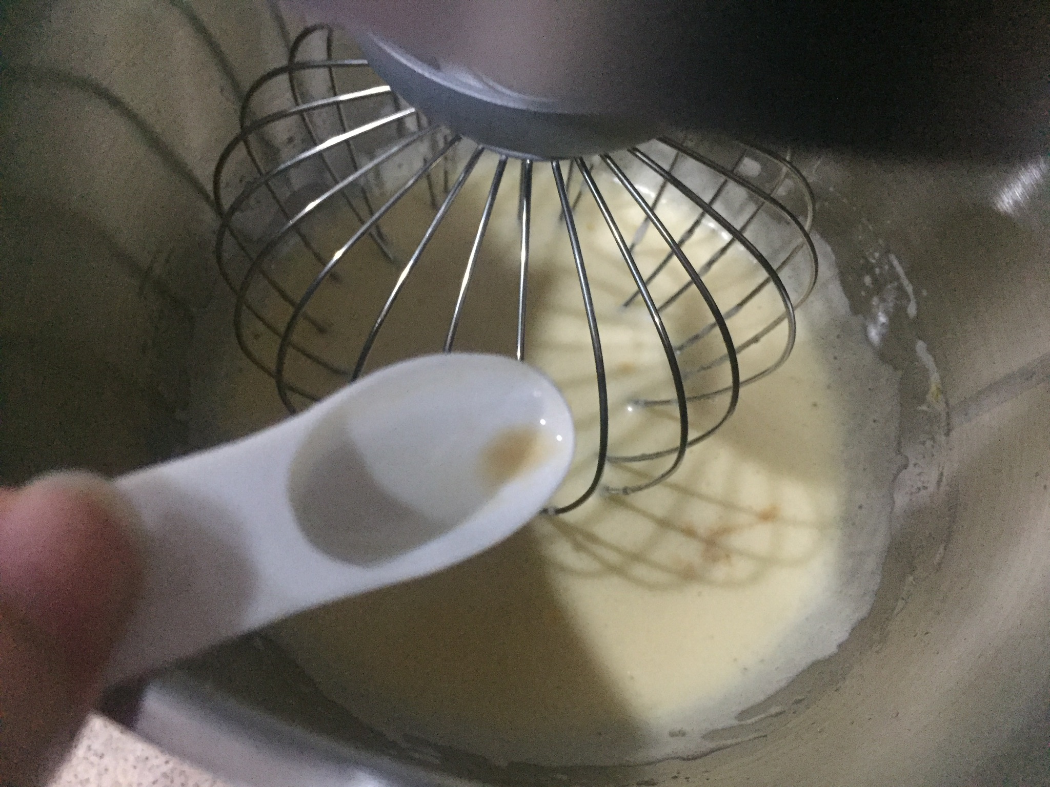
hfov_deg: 61.7
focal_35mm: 29
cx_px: 525
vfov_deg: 48.2
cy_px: 394
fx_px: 880
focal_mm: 4.15
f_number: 2.2
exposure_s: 1/17
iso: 500
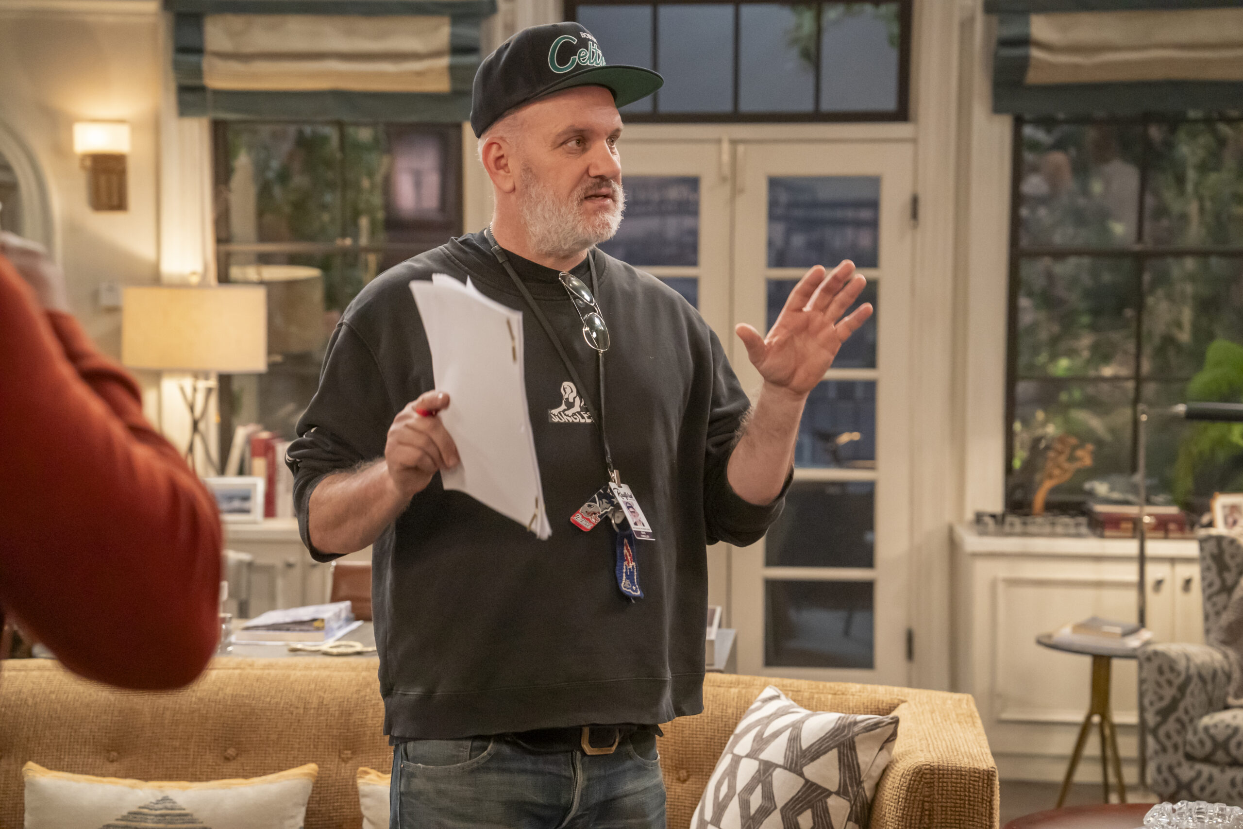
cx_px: 622
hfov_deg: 32.9
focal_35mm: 61
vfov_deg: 22.3
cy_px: 414
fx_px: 2106
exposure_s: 1/160
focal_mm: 61
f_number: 3.5
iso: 6400
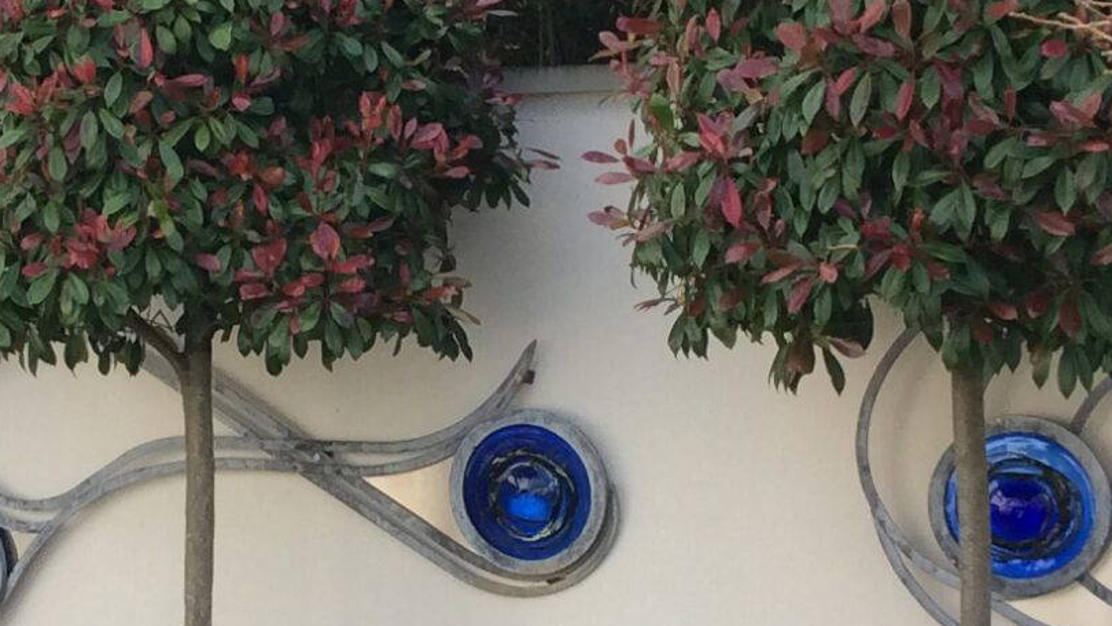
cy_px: 321
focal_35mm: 110
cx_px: 345
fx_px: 3244
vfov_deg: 11.0
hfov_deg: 19.4
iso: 32
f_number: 2.4
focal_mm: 3.3
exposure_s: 1/420
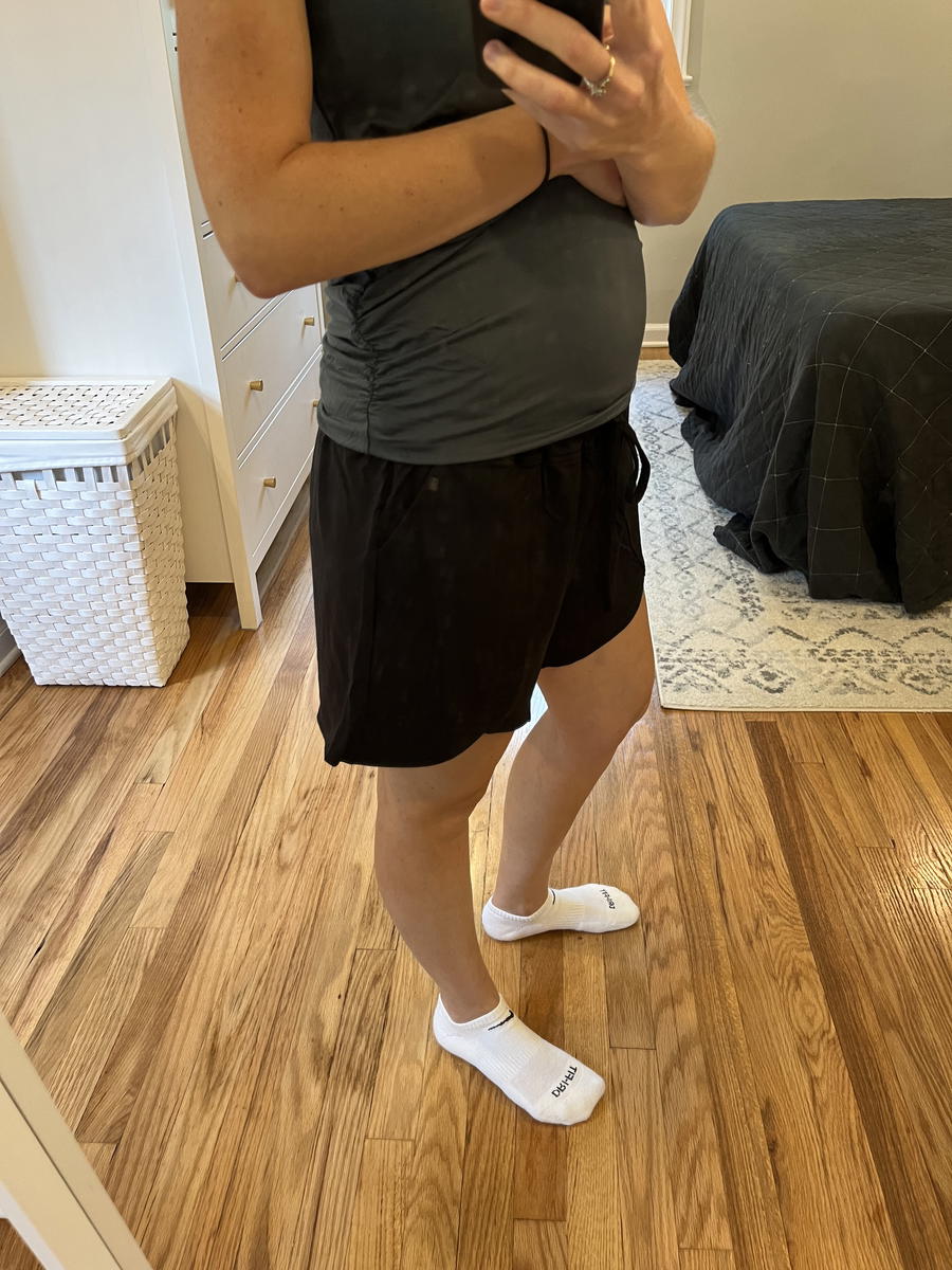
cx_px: 476
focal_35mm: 26
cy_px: 635
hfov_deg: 53.1
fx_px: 953
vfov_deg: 67.3
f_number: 1.6
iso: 200
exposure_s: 1/60
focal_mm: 5.1
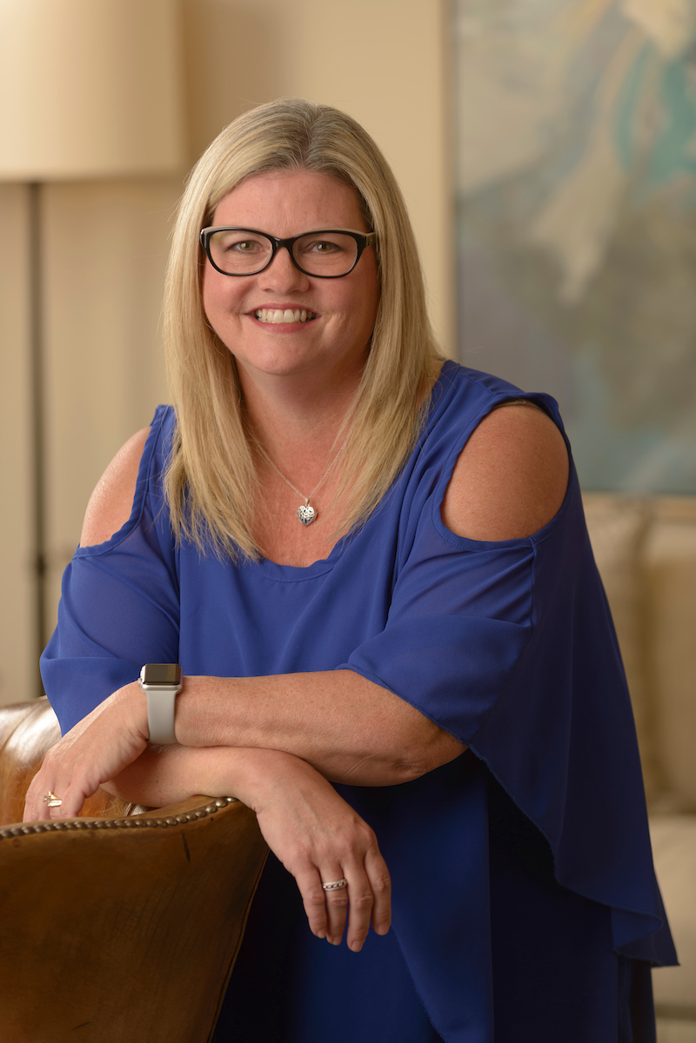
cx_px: 348
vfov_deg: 16.4
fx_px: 3625
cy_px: 522
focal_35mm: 125
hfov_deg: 11.0
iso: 100
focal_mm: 125
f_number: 4
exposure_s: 1/160
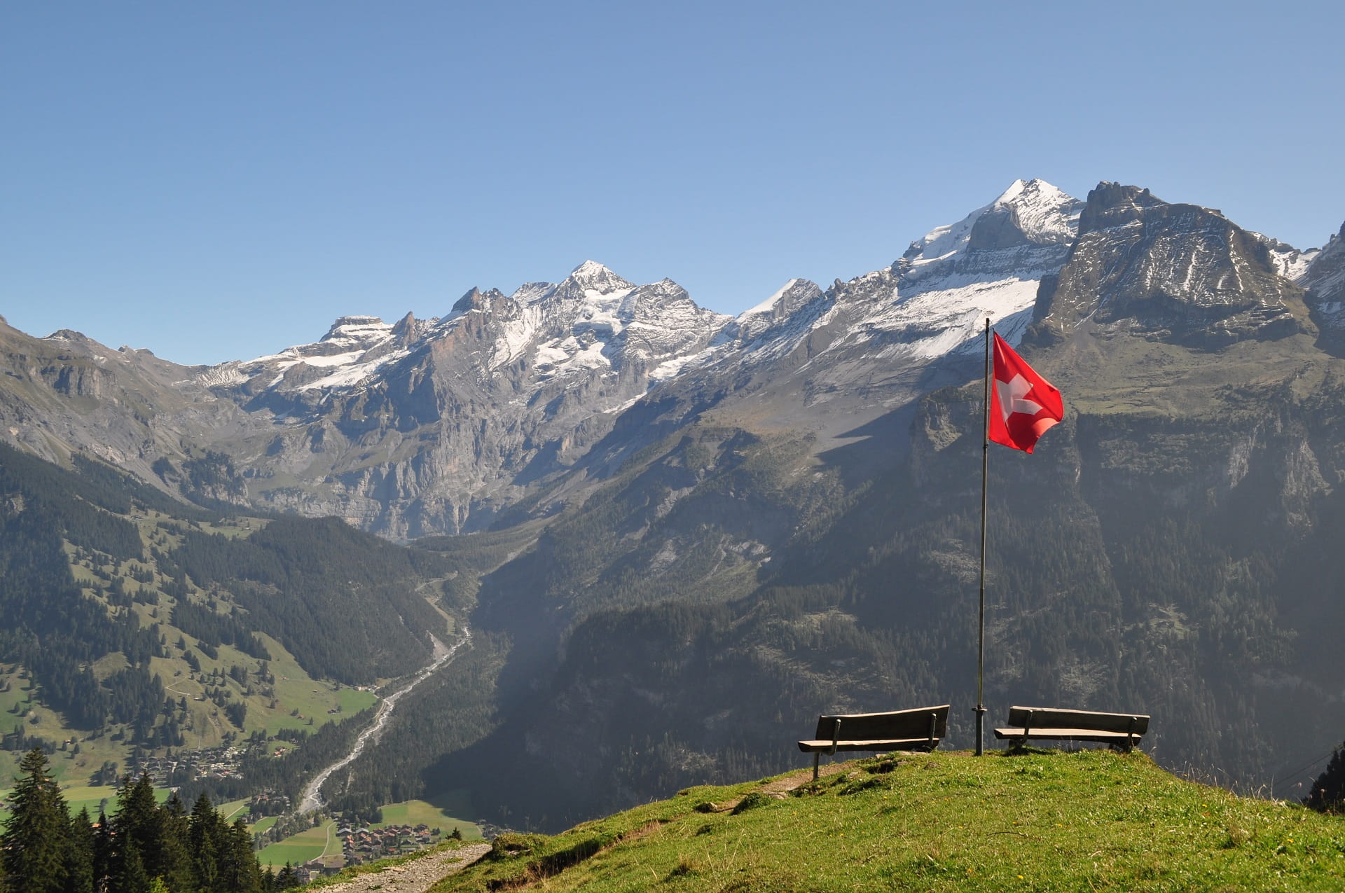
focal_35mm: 33
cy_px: 446
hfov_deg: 57.3
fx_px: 1231
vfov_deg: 39.9
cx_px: 672
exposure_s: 1/160
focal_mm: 22
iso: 200
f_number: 9
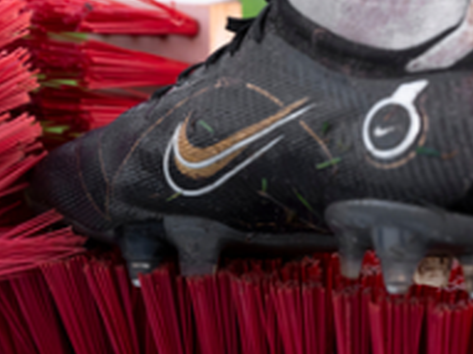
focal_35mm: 268
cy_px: 257
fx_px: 3660
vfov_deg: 5.5
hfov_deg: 7.4
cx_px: 345
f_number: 4
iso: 800
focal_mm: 110
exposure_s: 1/500
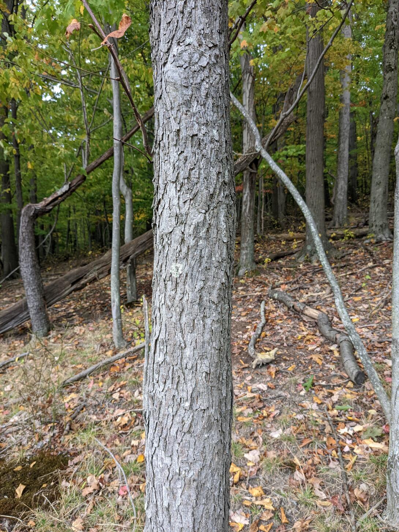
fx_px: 415
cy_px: 266
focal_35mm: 27
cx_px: 200
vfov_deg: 65.3
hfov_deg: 51.4
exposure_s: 1/154
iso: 47
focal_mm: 4.38
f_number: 1.73
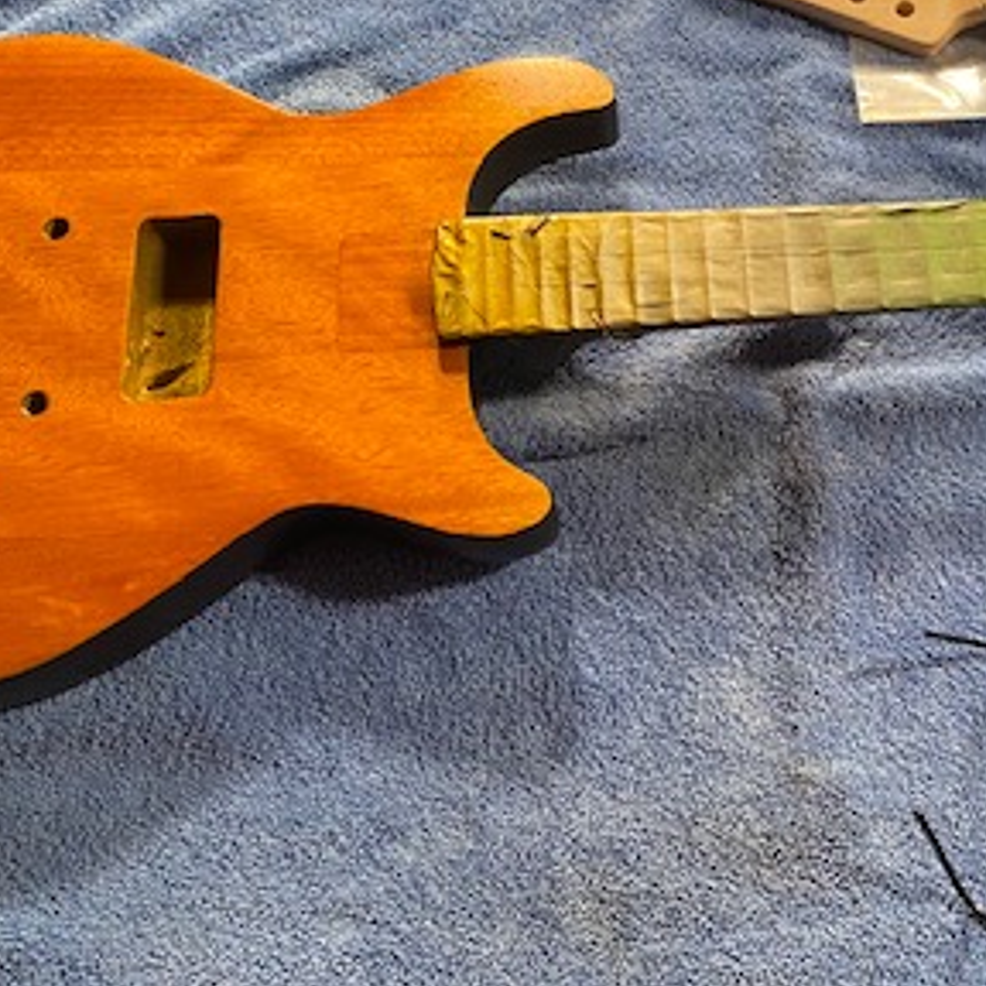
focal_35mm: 51
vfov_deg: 33.0
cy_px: 301
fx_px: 1644
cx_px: 722
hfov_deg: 32.8
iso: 125
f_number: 1.8
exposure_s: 1/60
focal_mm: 4.25
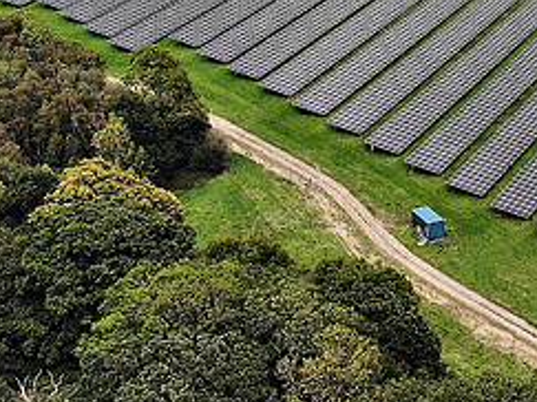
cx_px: 689
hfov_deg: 18.2
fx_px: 1566
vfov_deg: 14.6
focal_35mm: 101
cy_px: 94
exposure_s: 1/50.7
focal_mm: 4.5
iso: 113
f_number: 2.8
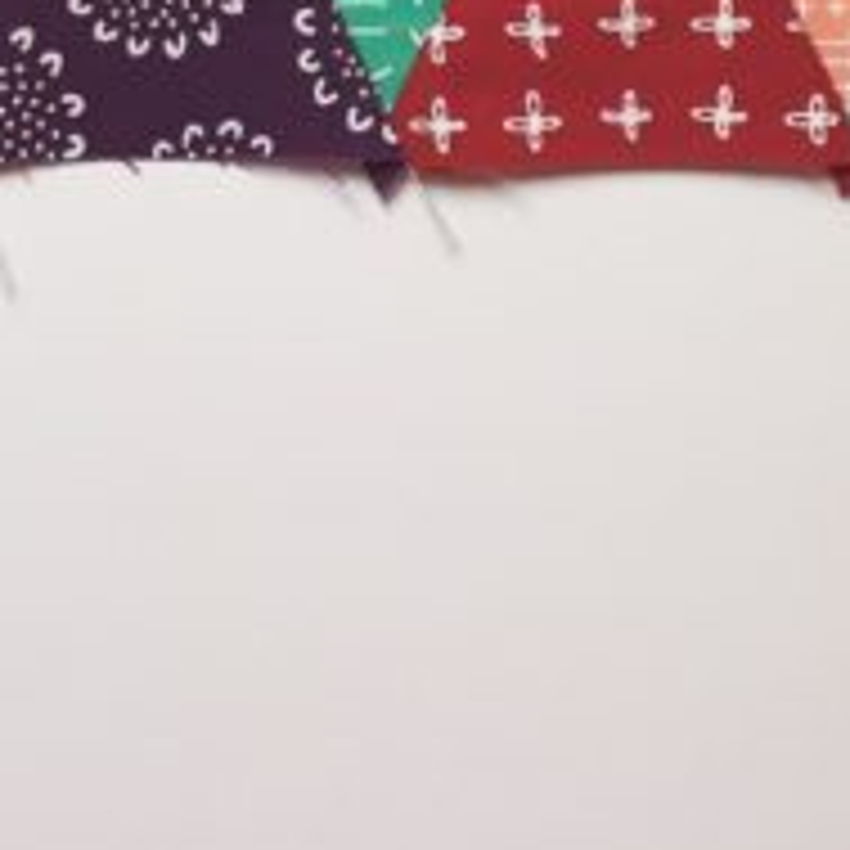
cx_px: 684
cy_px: -378
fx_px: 2889
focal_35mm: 104
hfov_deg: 16.6
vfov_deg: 15.6
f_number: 2.2
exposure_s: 1/30
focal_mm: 4.15
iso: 32
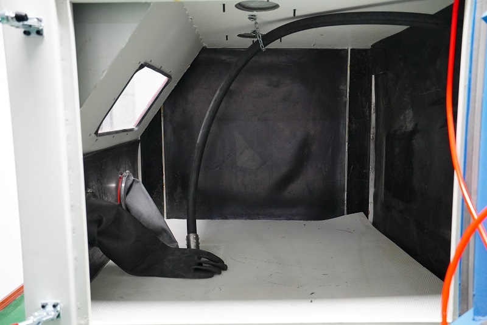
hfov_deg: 60.3
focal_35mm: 31
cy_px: 162
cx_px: 244
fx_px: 419
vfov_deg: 42.3
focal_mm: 31
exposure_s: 1/45
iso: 5000
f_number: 4
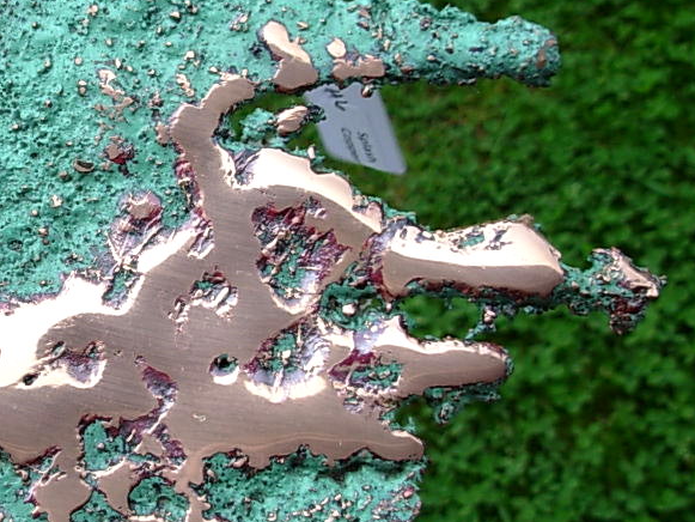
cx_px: 133
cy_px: 232
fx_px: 1345
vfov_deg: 21.9
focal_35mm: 67
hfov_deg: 28.3
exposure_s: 1/157
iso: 50
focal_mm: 6.3
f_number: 2.9
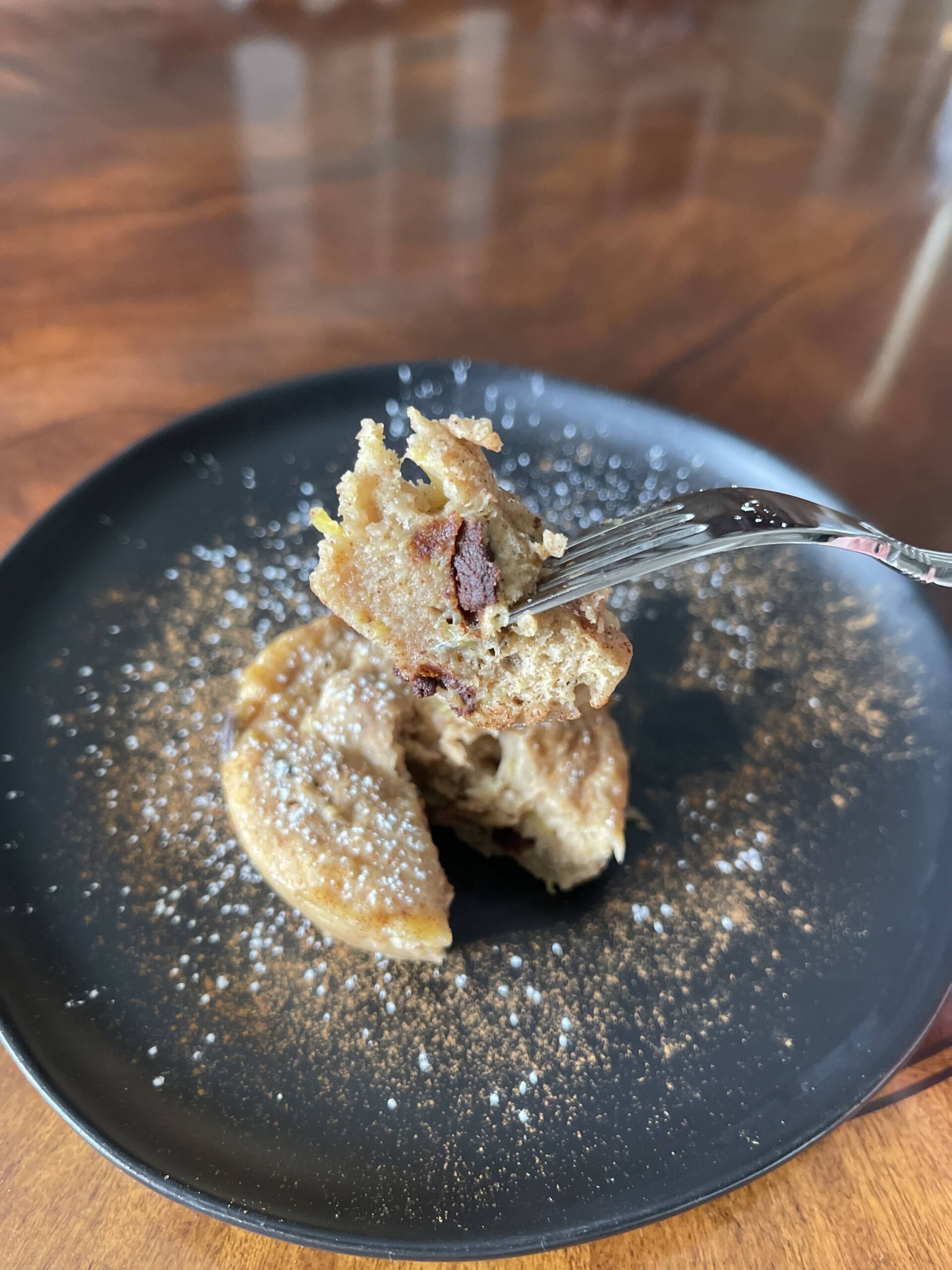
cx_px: 476
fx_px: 953
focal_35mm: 26
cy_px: 635
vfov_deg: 67.3
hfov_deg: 53.1
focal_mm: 5.1
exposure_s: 1/60
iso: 400
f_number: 1.6
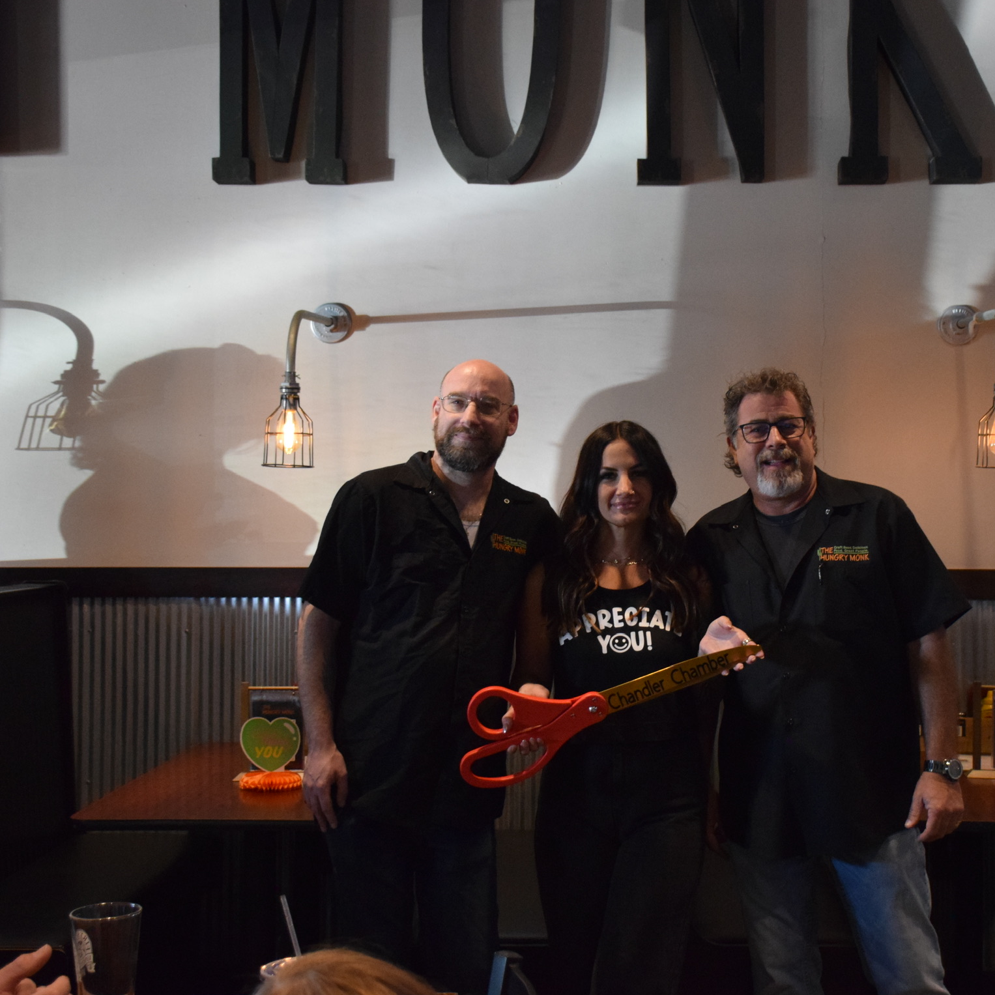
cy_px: 497
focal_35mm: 50
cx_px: 615
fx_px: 1626
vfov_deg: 34.0
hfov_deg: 33.9
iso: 3200
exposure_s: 1/80
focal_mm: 26
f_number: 3.8
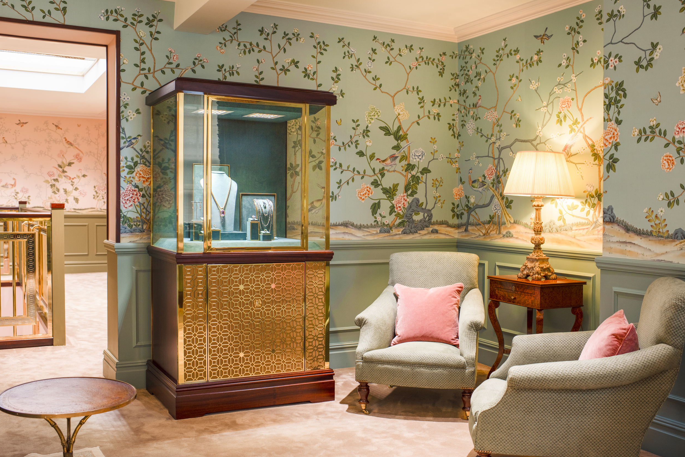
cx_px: 350
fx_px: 685
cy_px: 226
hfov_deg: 53.1
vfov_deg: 36.9
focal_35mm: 36
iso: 200
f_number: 5
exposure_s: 1/13
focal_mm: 35
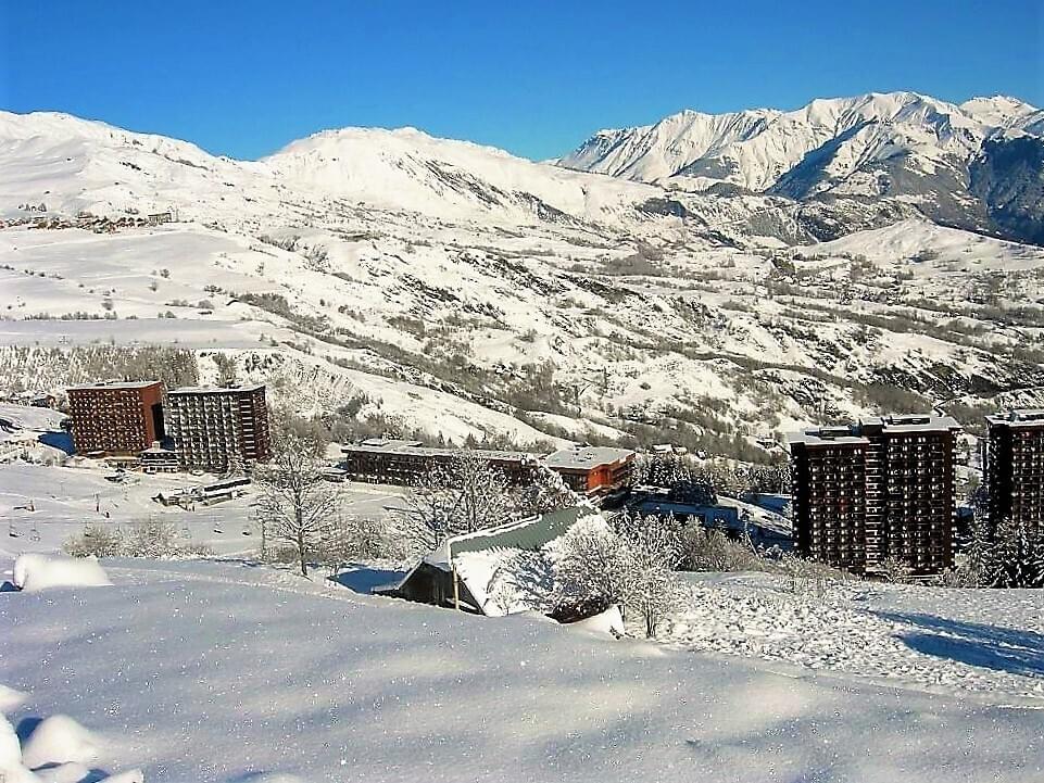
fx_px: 1086
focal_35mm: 36
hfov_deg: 51.3
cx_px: 522
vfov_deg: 39.7
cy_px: 392
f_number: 7.6
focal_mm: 7.5
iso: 64
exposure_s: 1/542
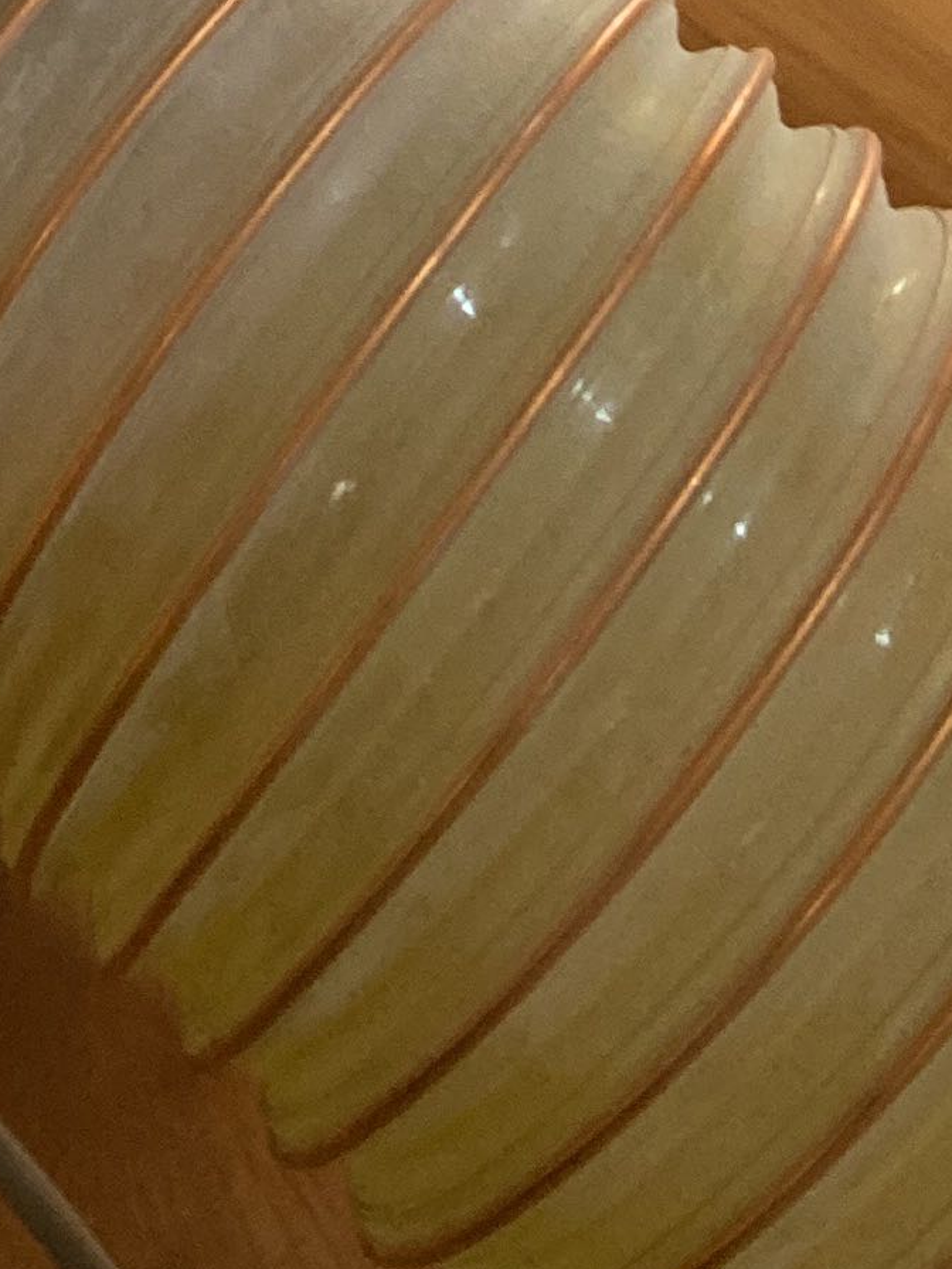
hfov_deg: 12.0
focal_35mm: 117
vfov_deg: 14.3
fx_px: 4290
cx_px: -510
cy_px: -1184
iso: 200
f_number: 1.8
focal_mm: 4.25
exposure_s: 1/50
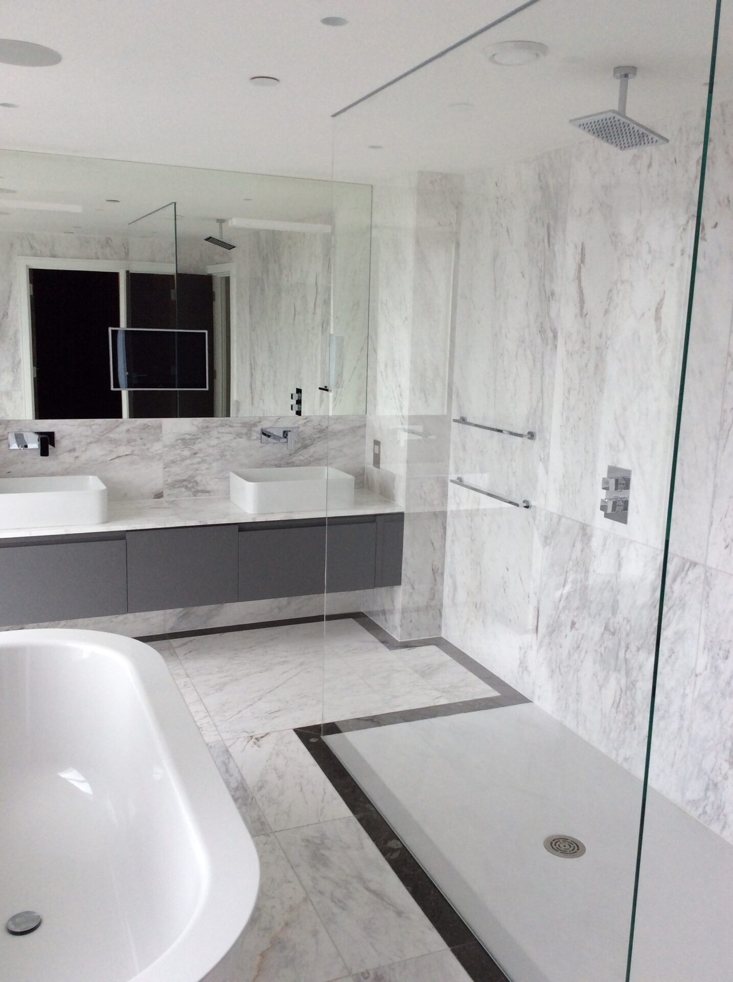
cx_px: 366
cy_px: 491
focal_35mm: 32
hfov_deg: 44.1
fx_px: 906
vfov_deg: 56.9
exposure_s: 1/100
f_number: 2.4
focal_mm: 3.3
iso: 40
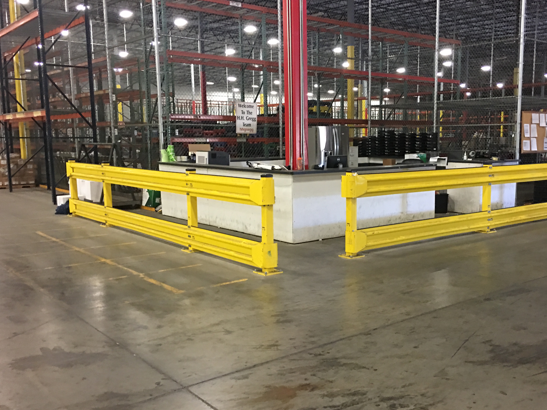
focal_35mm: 36
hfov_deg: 51.0
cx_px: 329
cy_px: 225
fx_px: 569
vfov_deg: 39.6
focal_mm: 4.15
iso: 100
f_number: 2.2
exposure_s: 1/10
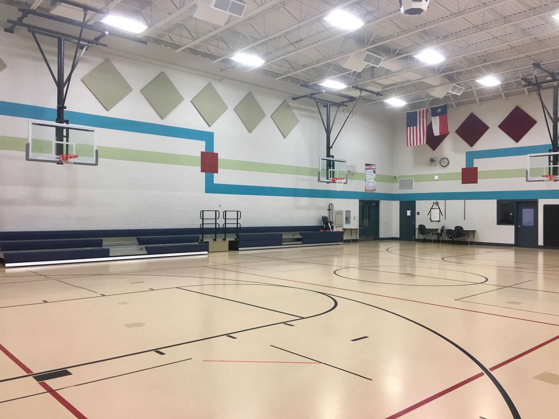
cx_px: 280
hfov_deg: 61.7
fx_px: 468
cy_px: 210
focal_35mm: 29
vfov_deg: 48.2
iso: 50
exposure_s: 1/30
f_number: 2.2
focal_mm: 4.15
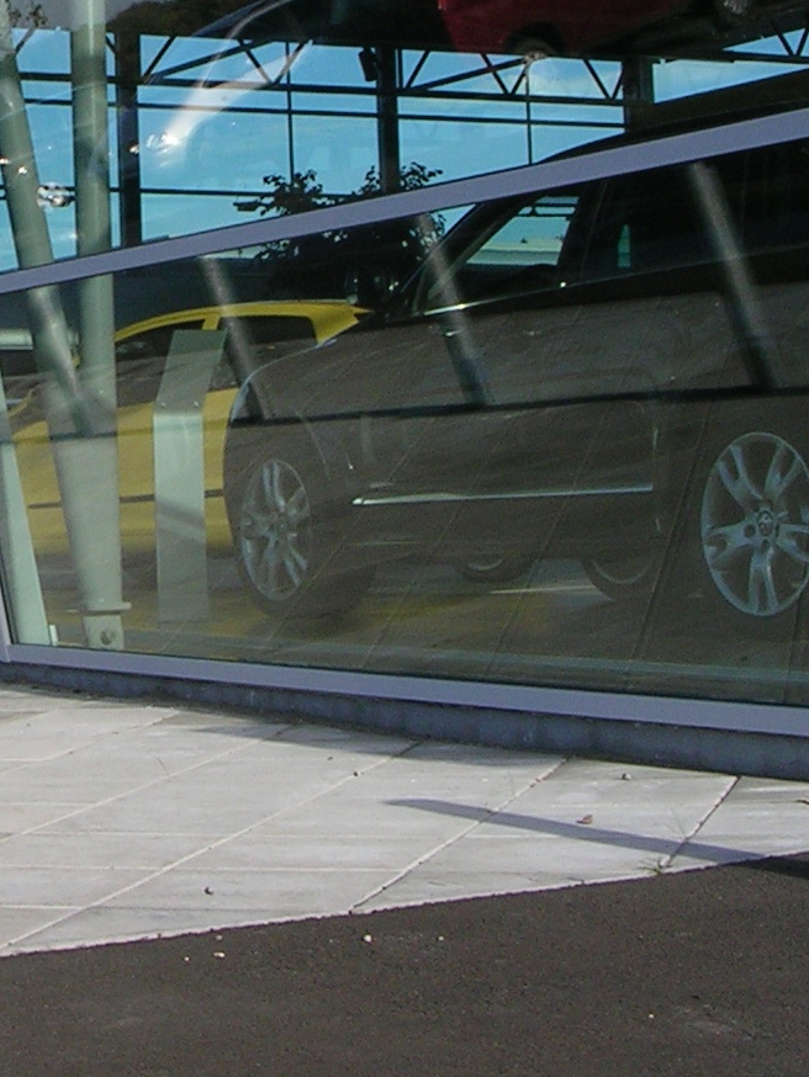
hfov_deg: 16.2
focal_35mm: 89
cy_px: 313
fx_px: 2772
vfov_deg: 21.9
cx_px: -23
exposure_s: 1/203
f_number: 5.6
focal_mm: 5.8
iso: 50
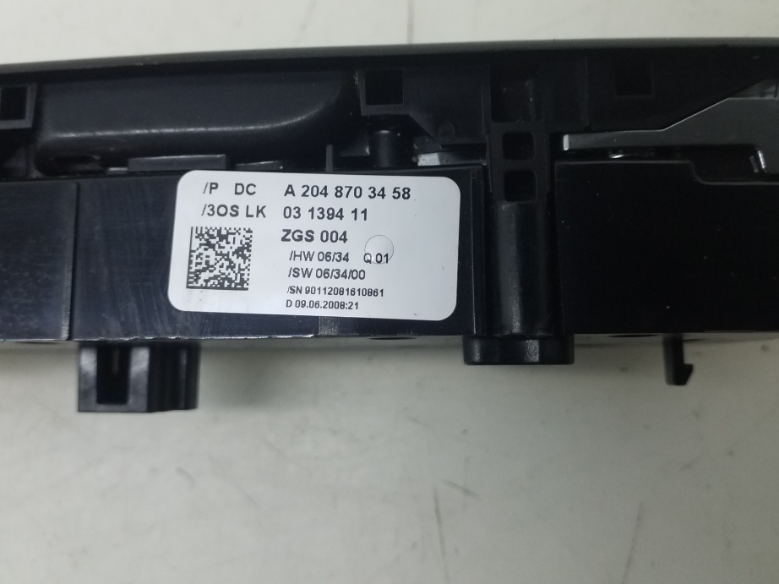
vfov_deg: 46.7
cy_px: 267
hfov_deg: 60.0
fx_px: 675
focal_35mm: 30
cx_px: 385
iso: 160
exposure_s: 1/50
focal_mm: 3.6
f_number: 1.9
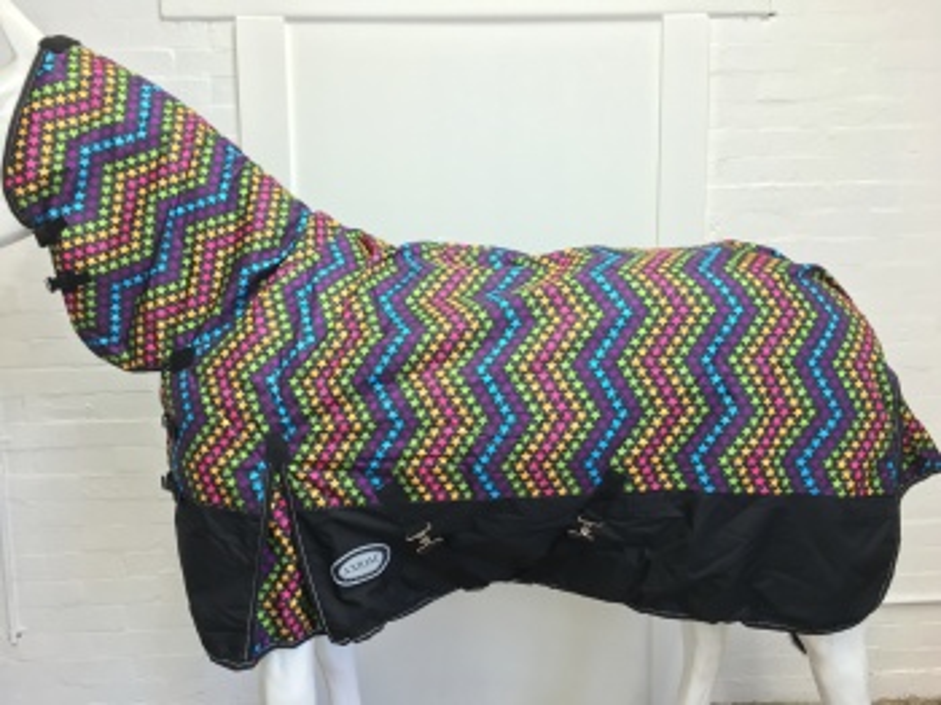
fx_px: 788
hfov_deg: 61.7
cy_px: 352
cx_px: 470
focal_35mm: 29
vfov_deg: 48.2
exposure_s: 1/33
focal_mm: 4.15
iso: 80
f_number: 2.2
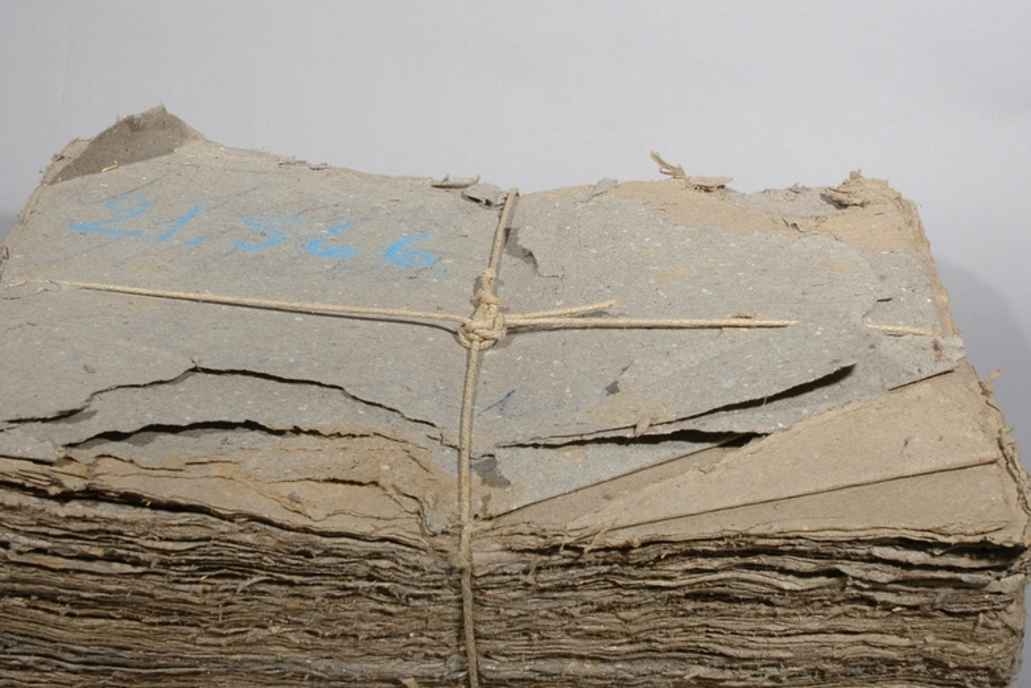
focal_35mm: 67
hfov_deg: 30.1
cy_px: 330
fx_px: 1912
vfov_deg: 20.4
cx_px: 582
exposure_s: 1/15
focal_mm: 29
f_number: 10
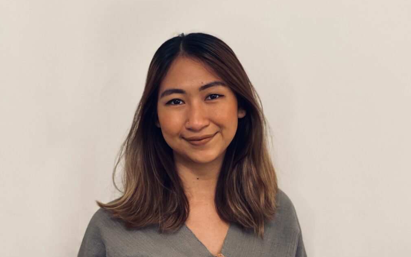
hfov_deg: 36.3
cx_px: 205
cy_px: 128
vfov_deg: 23.1
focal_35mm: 56
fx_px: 627
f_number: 2
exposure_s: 1/33
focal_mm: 6
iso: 320
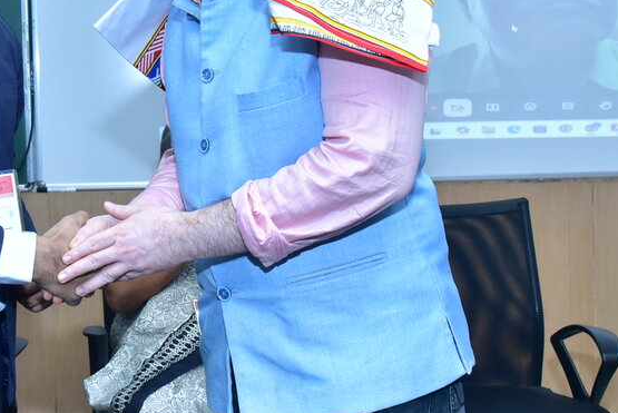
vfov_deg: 20.2
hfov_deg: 29.5
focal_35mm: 67
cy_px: 122
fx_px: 1151
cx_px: 144
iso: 1250
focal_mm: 31
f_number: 7.1
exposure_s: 1/125
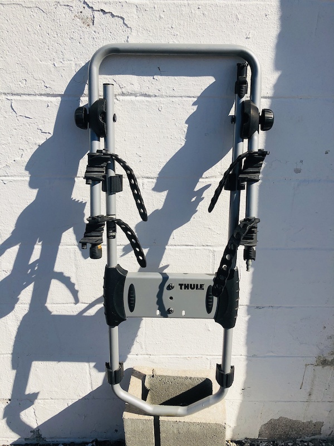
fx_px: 360
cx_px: 167
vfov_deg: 63.4
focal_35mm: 28
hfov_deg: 49.7
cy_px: 223
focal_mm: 3.99
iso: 20
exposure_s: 1/3205
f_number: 1.8
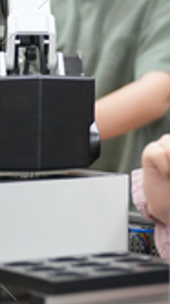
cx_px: 420
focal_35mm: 186
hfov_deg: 6.2
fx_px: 1495
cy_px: -25
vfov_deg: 11.4
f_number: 1.4
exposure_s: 1/571
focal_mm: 50
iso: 2500
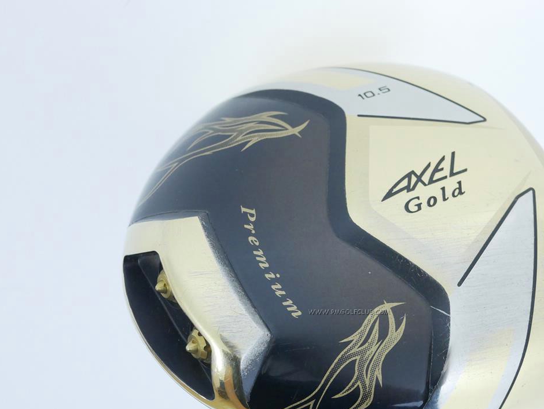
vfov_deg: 21.6
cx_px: 349
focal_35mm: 68
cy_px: 260
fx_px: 1069
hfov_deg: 28.4
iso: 1600
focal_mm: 25
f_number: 4.5
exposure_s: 1/50
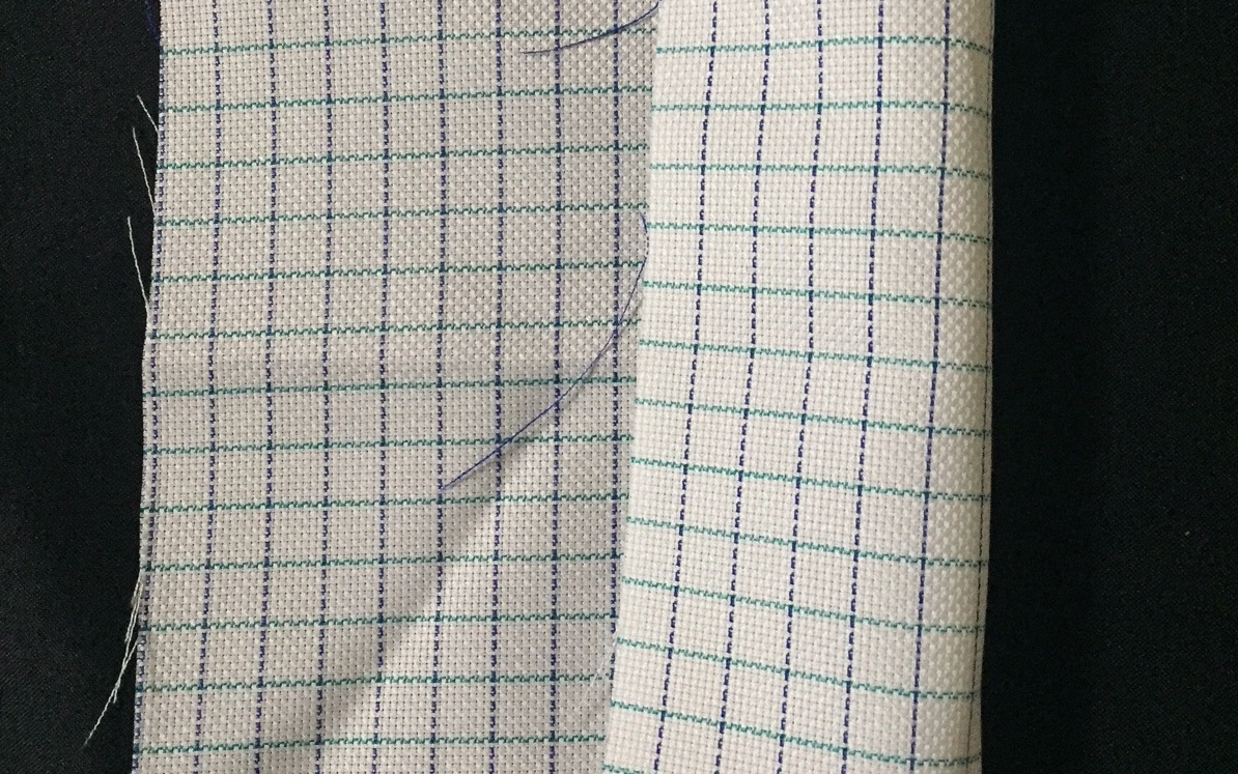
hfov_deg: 47.2
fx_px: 1417
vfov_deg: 30.4
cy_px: 289
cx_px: 606
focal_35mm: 42
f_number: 2.2
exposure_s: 1/30
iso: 250
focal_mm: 4.15
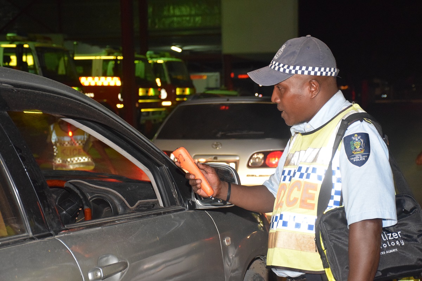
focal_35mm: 72
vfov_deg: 18.9
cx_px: 211
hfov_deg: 28.1
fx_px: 844
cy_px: 140
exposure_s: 1/60
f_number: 4.5
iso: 3200
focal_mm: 48
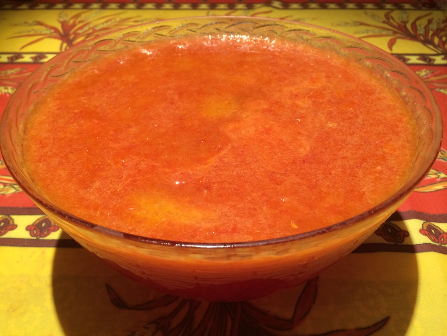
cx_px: 224
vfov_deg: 46.8
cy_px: 168
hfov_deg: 60.0
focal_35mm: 30
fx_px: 387
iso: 125
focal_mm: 4.12
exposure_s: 1/30
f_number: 2.2
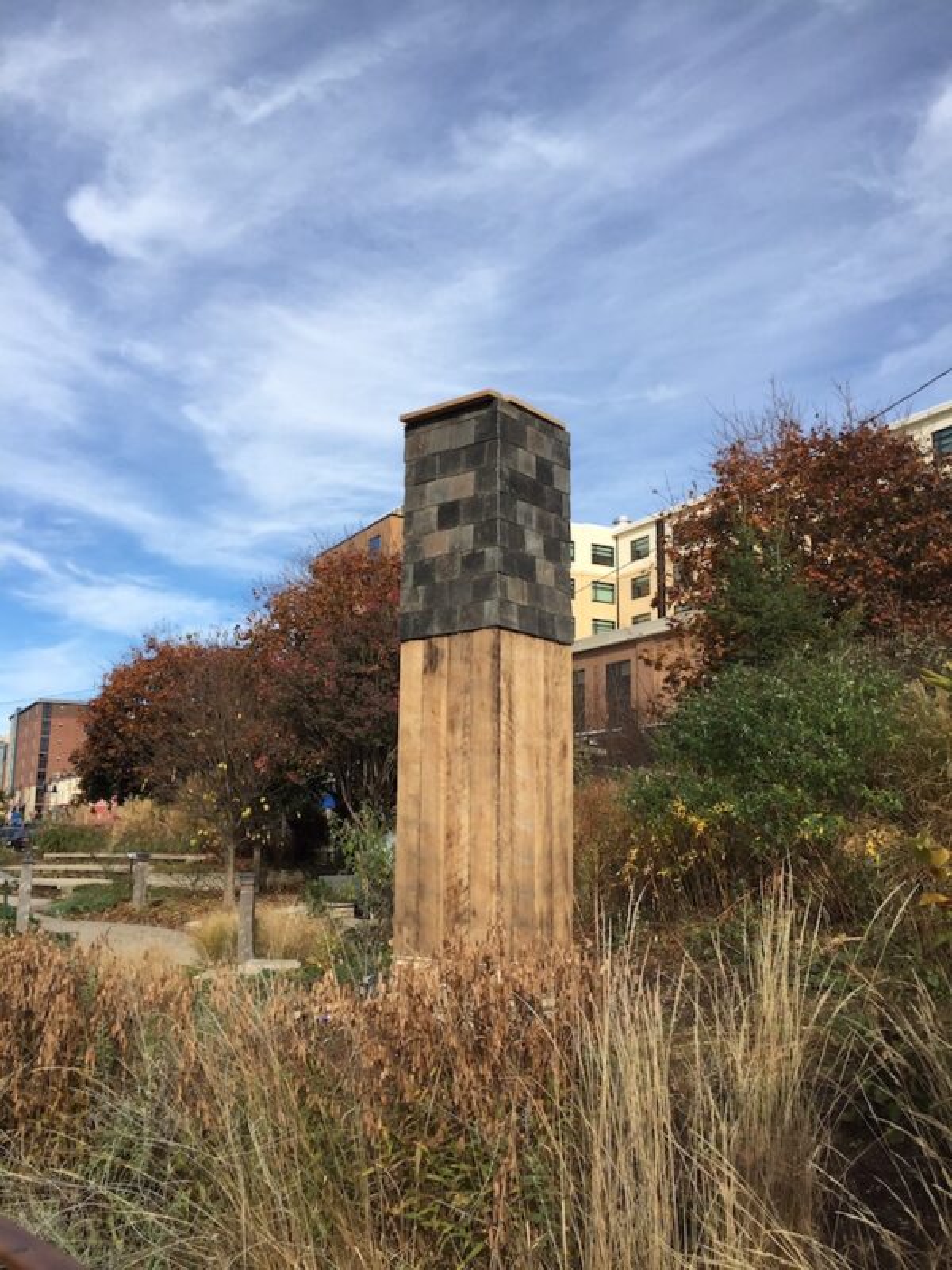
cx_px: 476
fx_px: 1063
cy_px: 635
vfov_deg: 61.7
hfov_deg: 48.2
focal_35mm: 29
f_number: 2.2
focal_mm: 4.15
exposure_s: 1/1582
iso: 32
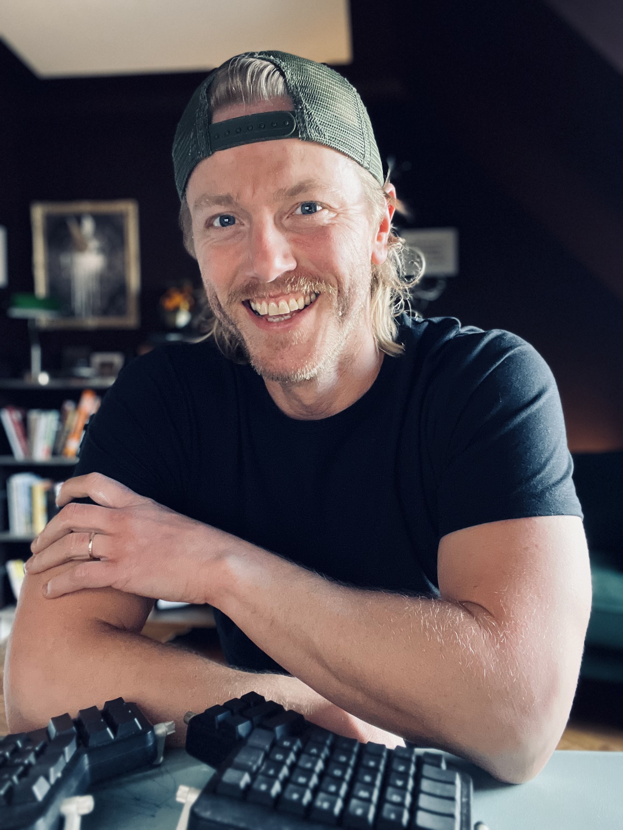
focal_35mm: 30
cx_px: 312
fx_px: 720
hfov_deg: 46.8
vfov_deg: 60.0
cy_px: 415
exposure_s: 1/38
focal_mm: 2.71
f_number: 2.2
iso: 400
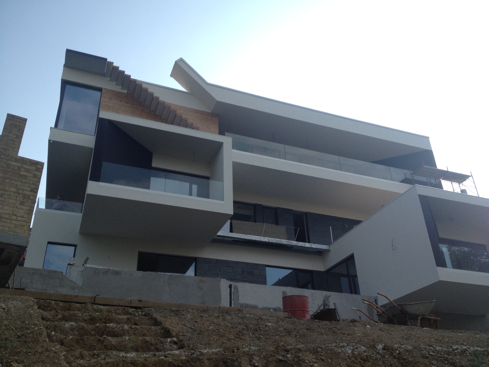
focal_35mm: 35
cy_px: 184
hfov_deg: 52.6
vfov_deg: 40.7
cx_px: 244
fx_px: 494
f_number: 2.4
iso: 80
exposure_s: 1/1255
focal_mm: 4.28
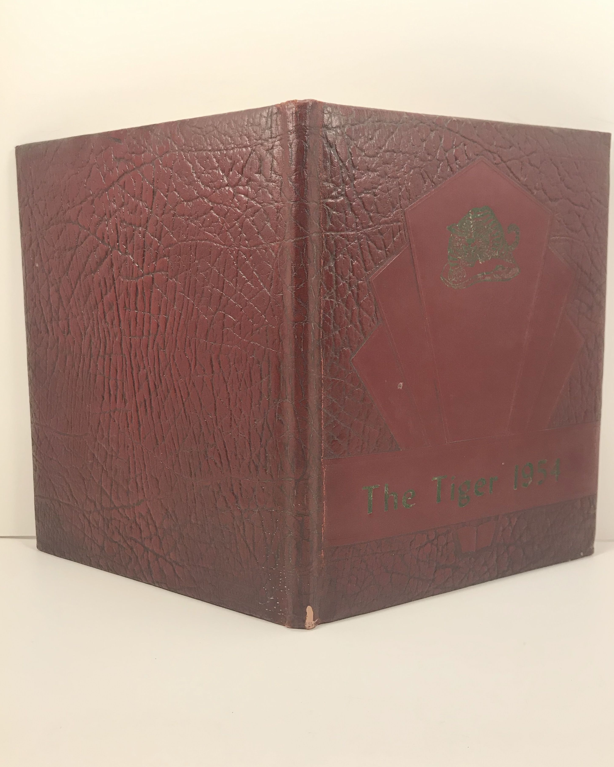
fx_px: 681
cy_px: 369
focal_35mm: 30
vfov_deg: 58.8
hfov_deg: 48.5
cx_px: 304
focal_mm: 3.99
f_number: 1.8
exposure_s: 1/40
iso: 25
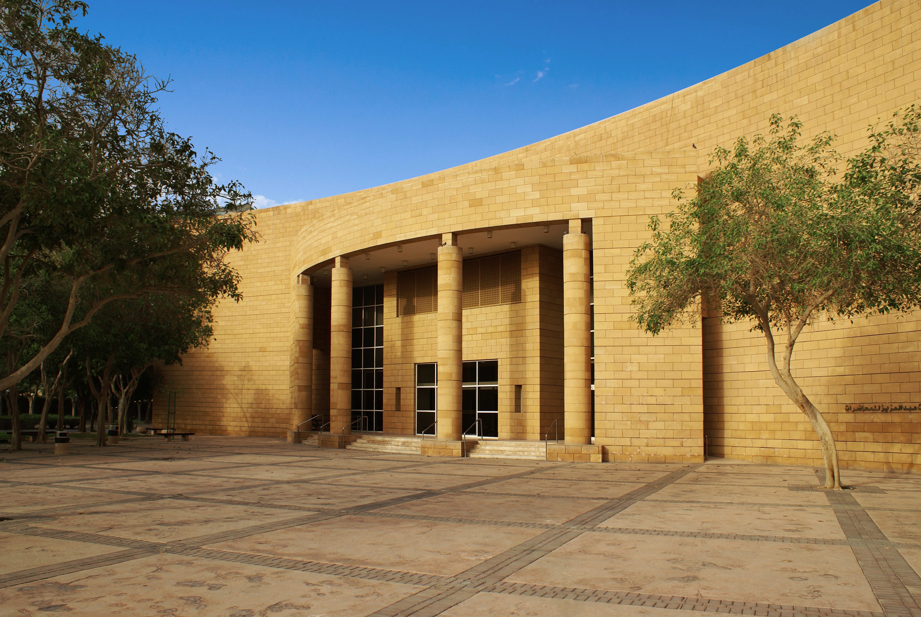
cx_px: 460
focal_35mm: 27
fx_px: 692
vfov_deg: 48.0
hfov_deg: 67.3
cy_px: 308
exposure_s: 1/125
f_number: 10
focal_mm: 18
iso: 100
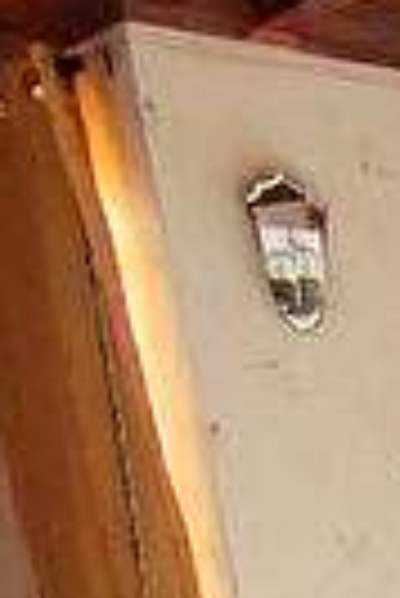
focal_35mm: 93
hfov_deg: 9.8
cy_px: 875
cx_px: 1312
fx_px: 1546
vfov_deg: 19.3
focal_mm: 1.43
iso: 408
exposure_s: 1/33.3
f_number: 2.2
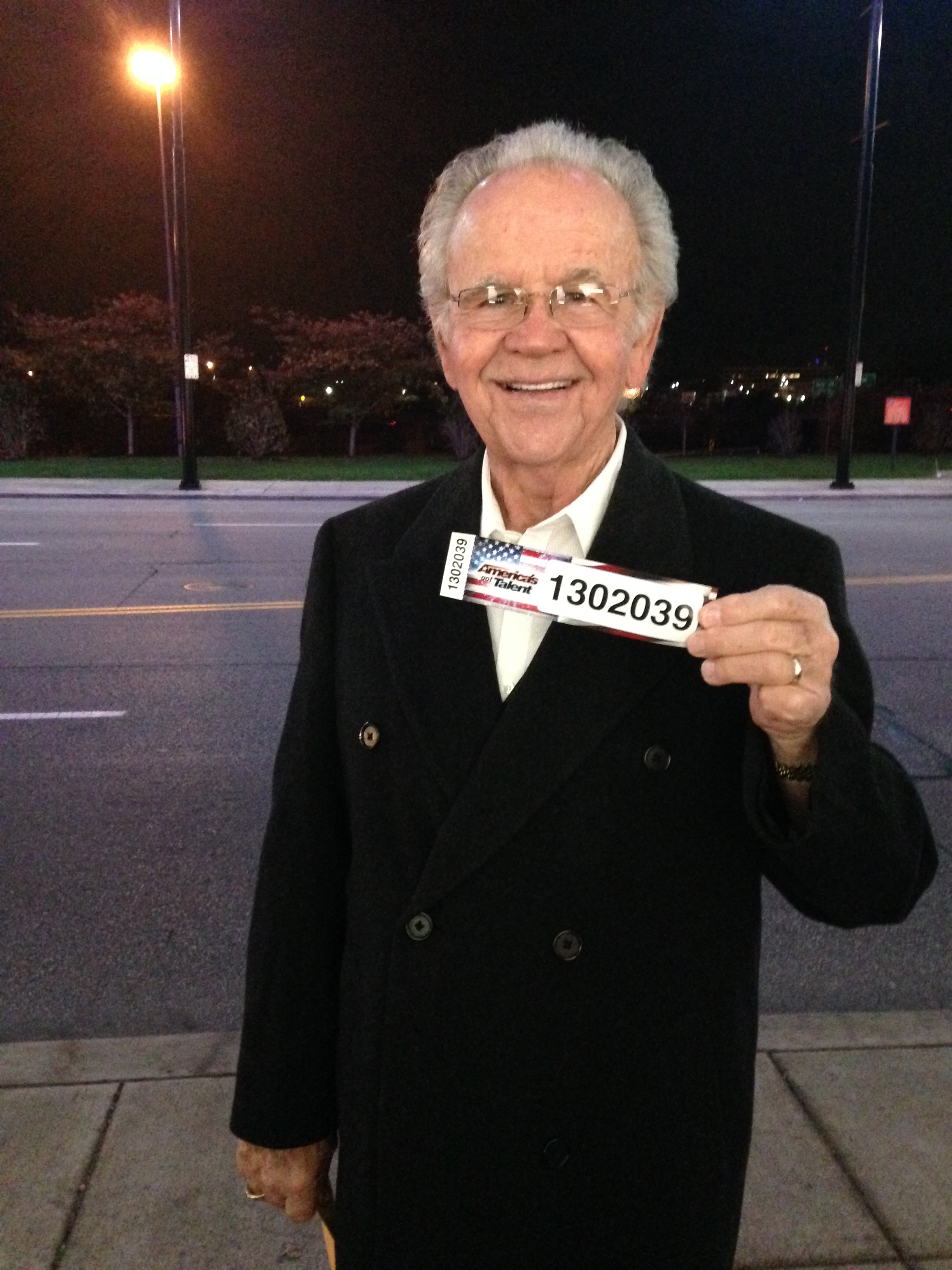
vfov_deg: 55.4
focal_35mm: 33
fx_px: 1210
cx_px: 476
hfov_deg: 42.9
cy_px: 635
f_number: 2.4
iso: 800
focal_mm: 4.12
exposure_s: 1/15
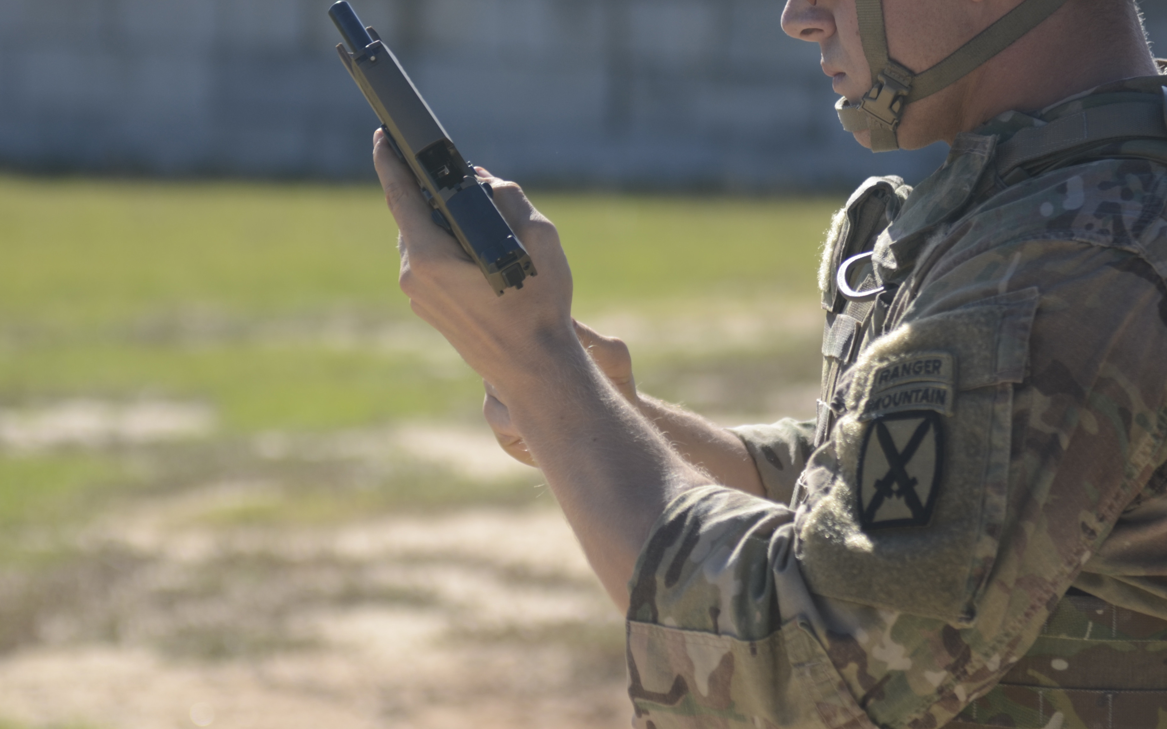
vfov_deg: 9.2
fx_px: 4548
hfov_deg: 14.6
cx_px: 537
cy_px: 241
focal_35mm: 143
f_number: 2.8
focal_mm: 70
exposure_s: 1/1250
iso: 100
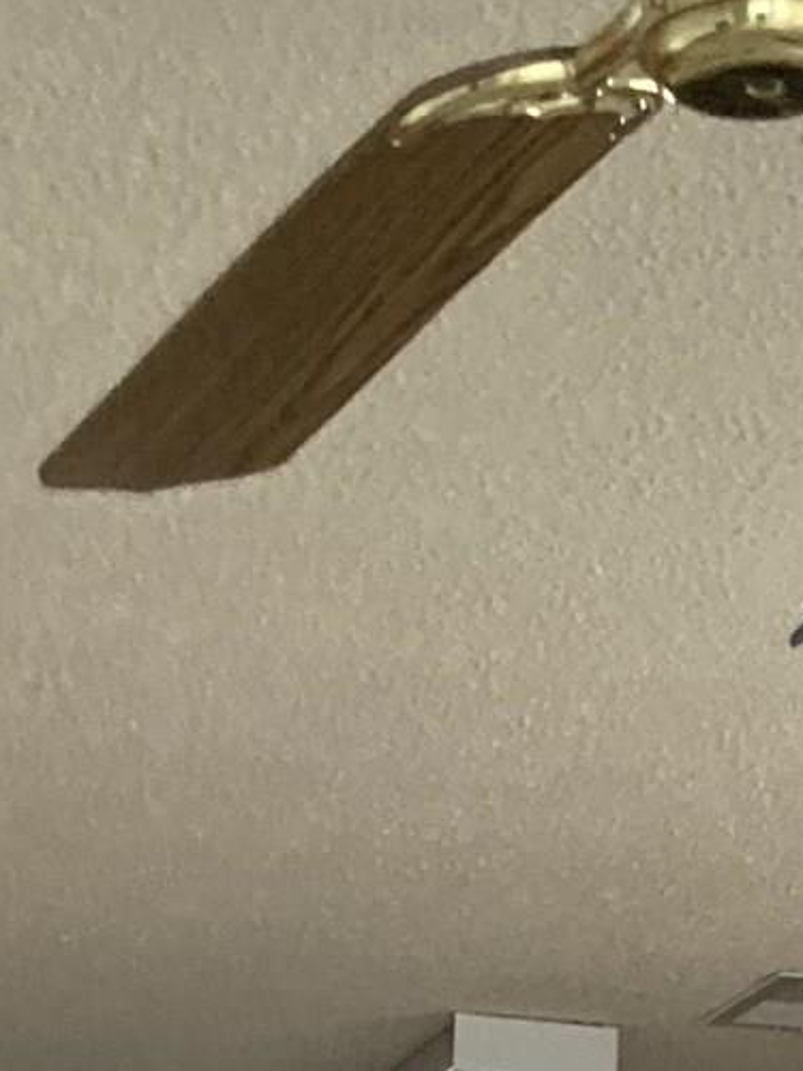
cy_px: 2429
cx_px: 595
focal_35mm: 129
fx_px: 3990
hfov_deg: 11.5
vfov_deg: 12.5
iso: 200
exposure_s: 1/60
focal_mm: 3.99
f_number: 1.8
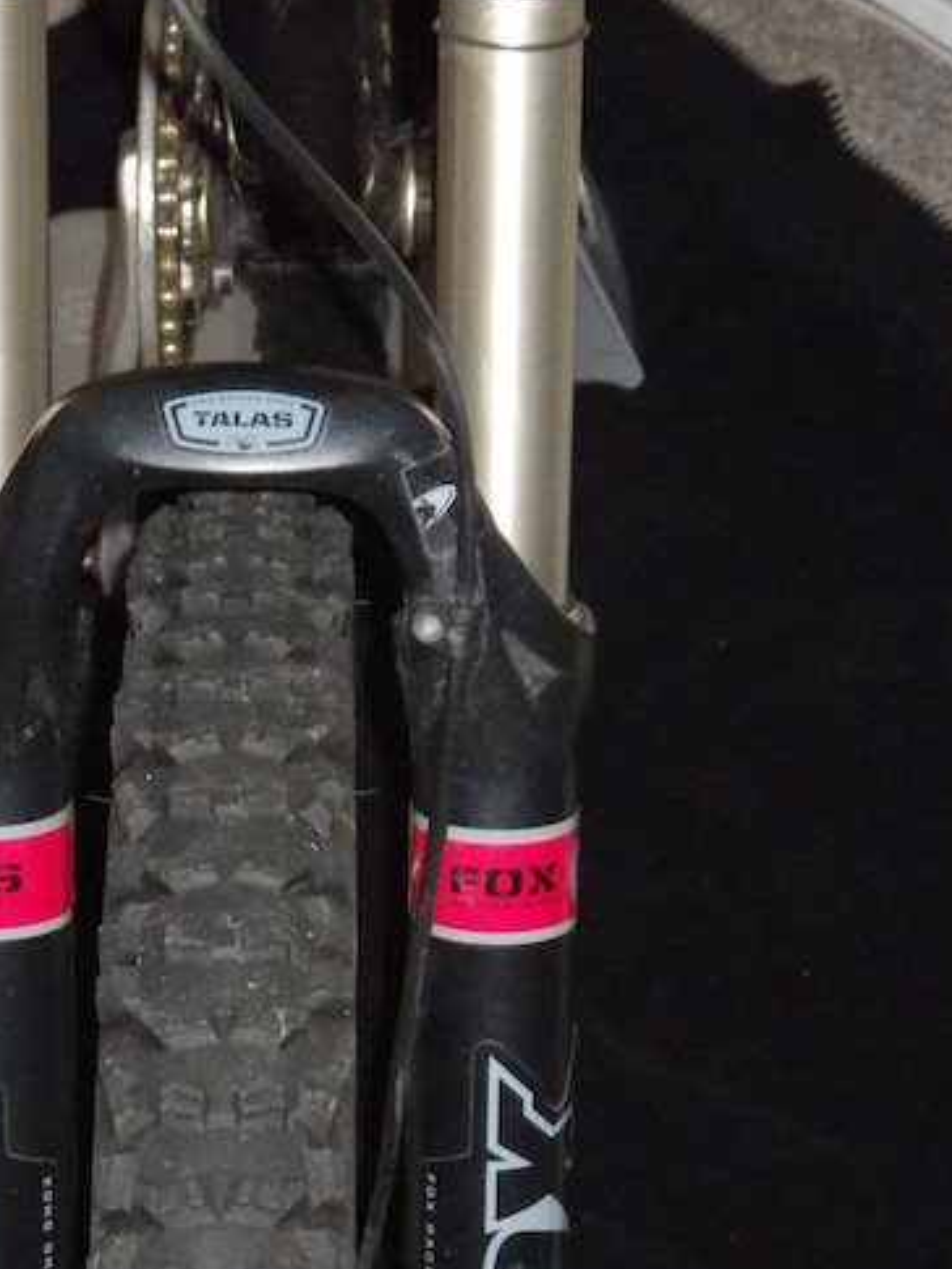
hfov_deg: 11.7
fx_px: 4655
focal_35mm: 127
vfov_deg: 15.5
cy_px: 850
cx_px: 343
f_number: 4.8
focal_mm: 13.7
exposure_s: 1/80
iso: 1600
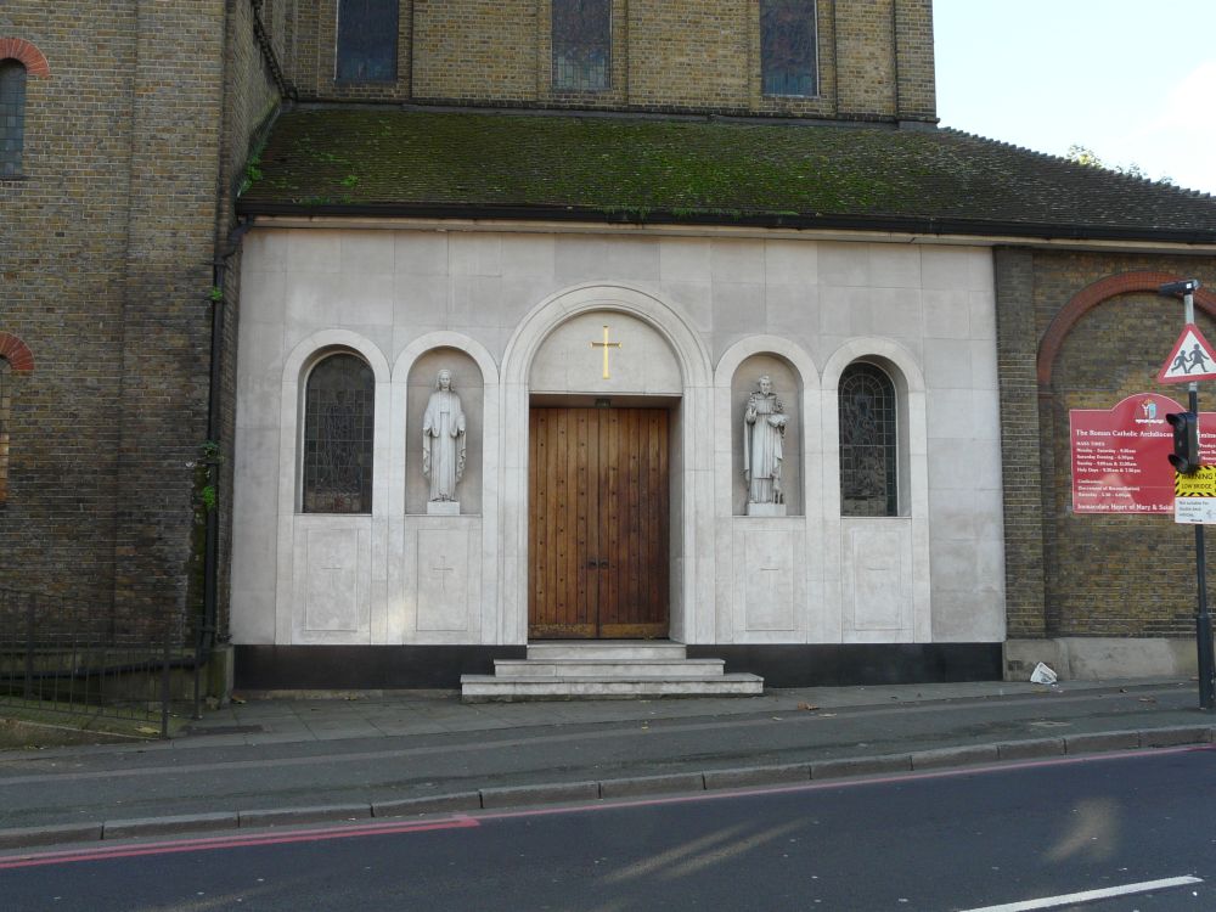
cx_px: 608
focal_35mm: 33
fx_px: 1159
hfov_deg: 55.4
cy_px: 456
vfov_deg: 42.9
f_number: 4
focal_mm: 5.5
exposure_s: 1/125
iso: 100
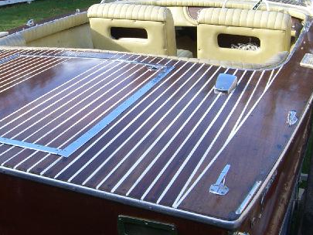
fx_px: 543
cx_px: 117
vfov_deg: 24.2
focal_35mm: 60
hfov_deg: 32.0
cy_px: 63
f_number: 2.7
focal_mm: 6.2
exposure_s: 1/200
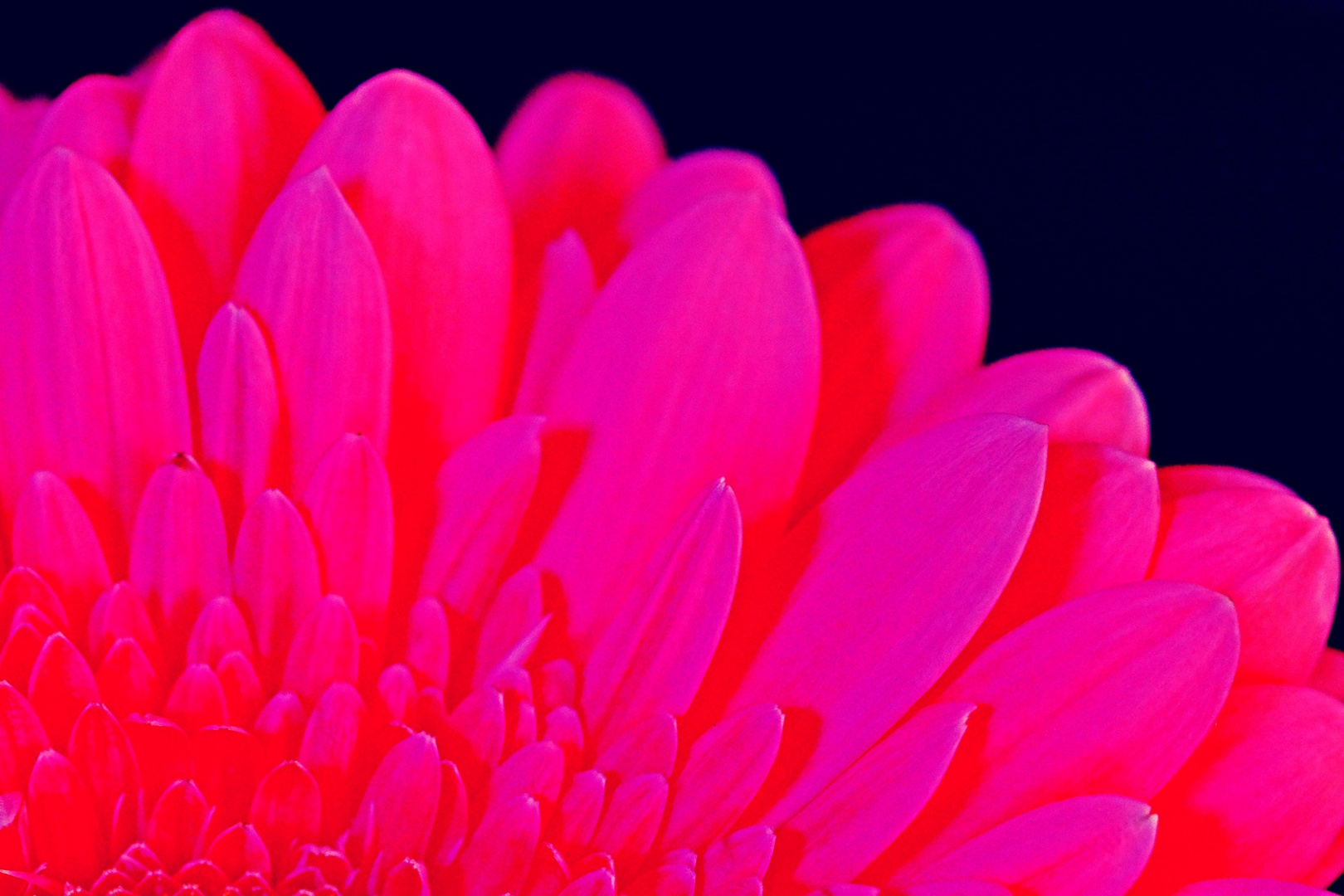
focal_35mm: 135
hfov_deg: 15.2
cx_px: 672
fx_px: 5040
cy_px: 448
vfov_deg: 10.2
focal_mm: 90
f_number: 4
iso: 1250
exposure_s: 1/160
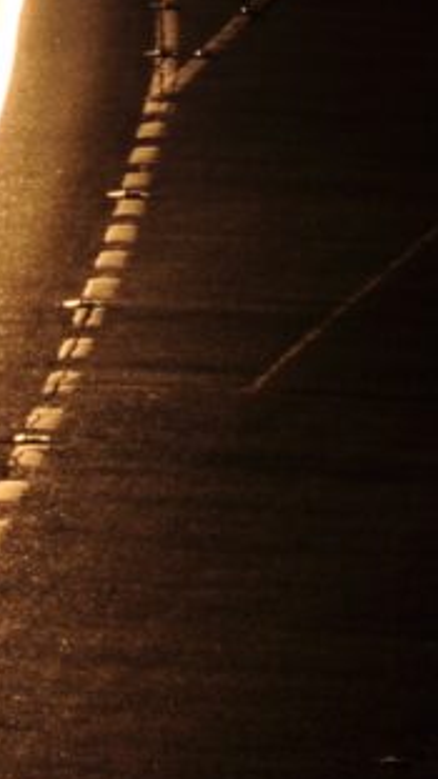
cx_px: -1221
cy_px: -473
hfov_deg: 1.7
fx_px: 14408
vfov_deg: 3.1
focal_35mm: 698
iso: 200
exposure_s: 30
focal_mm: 90
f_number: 20
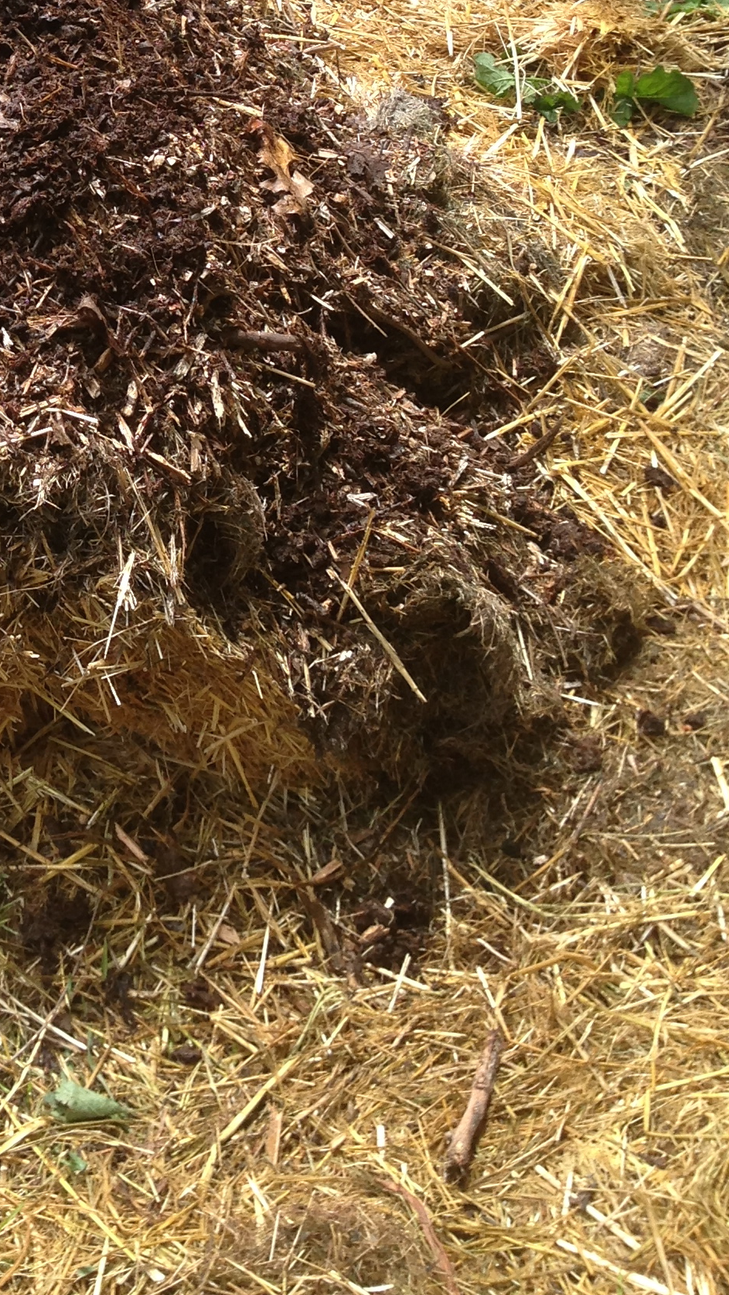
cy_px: 58
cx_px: -84
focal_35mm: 70
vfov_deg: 28.6
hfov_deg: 16.7
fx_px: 2405
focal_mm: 4.13
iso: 50
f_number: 2.4
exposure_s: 1/374
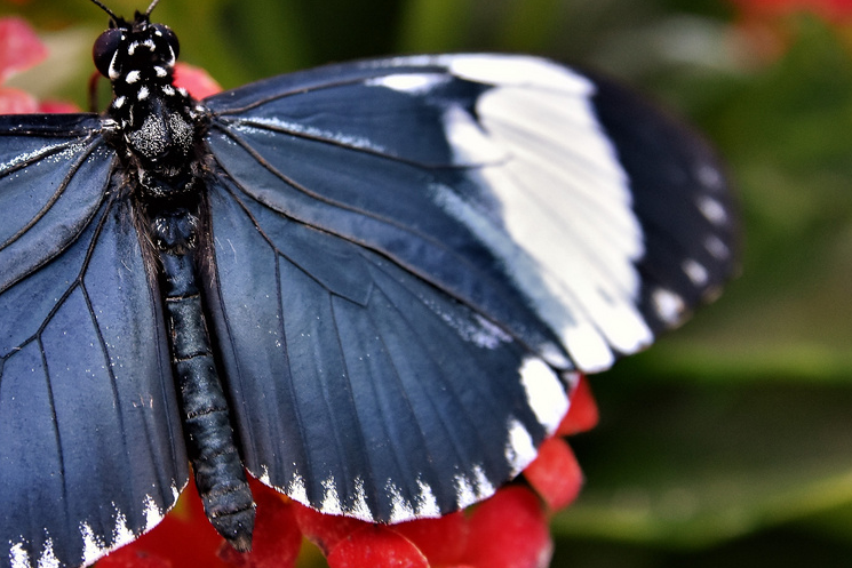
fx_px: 3858
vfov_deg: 8.4
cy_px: 194
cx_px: 184
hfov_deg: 12.6
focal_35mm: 163
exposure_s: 1/125
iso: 800
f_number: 5.6
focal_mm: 50
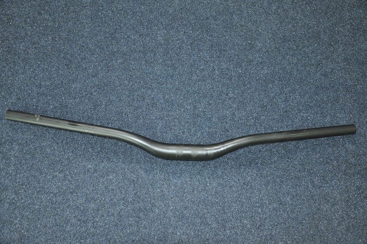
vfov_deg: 36.8
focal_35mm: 36
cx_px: 184
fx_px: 366
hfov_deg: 53.2
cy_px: 122
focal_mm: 24
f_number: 3.8
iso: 800
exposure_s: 1/60
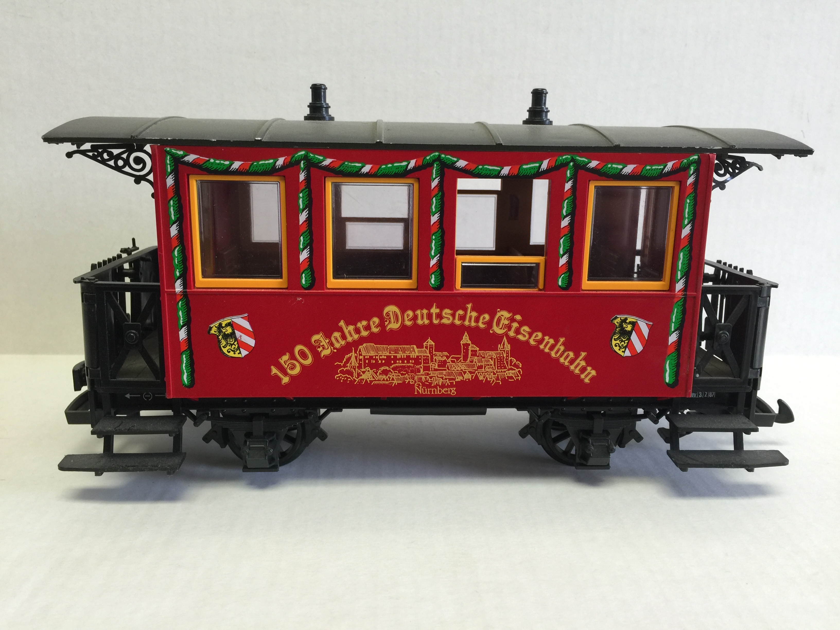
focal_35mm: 29
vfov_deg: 48.2
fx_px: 704
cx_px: 420
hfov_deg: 61.7
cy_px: 315
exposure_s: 1/30
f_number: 2.2
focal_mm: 4.15
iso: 50
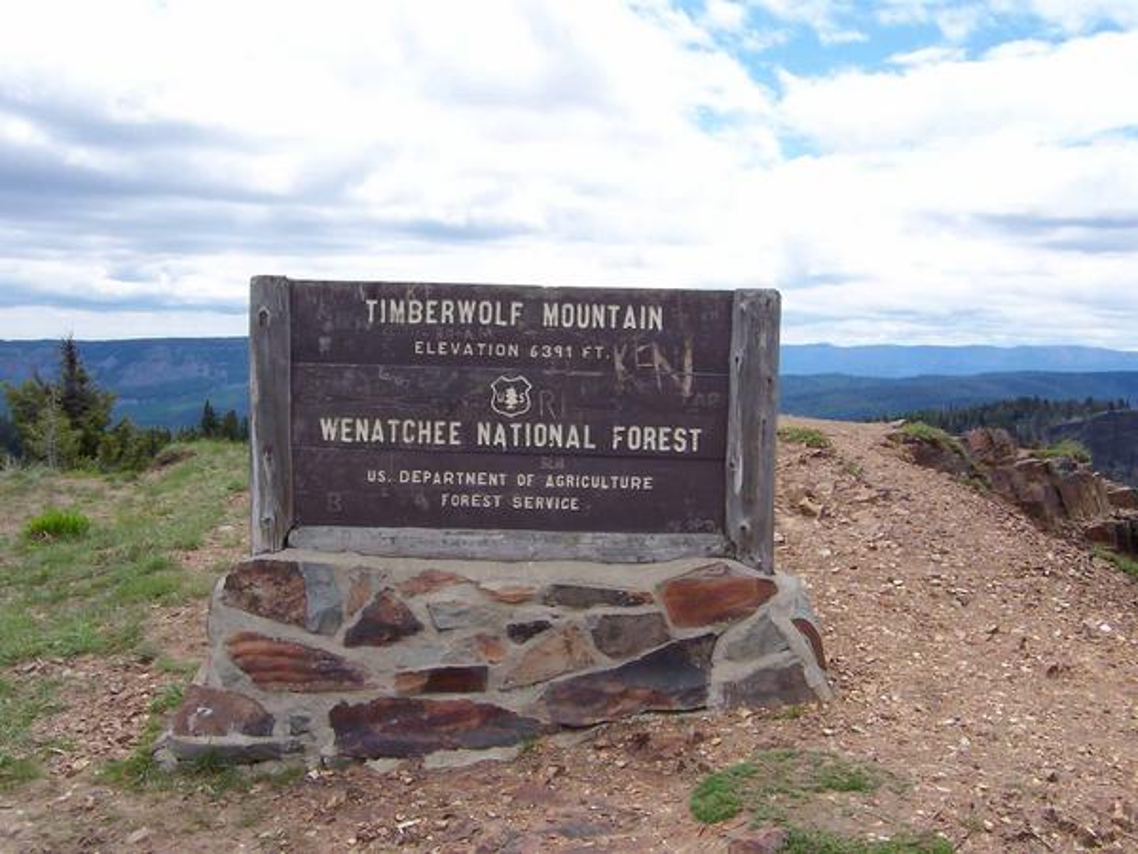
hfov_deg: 51.4
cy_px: 427
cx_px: 569
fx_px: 1183
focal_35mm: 36
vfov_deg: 39.7
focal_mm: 5.6
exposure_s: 1/500
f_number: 5.6
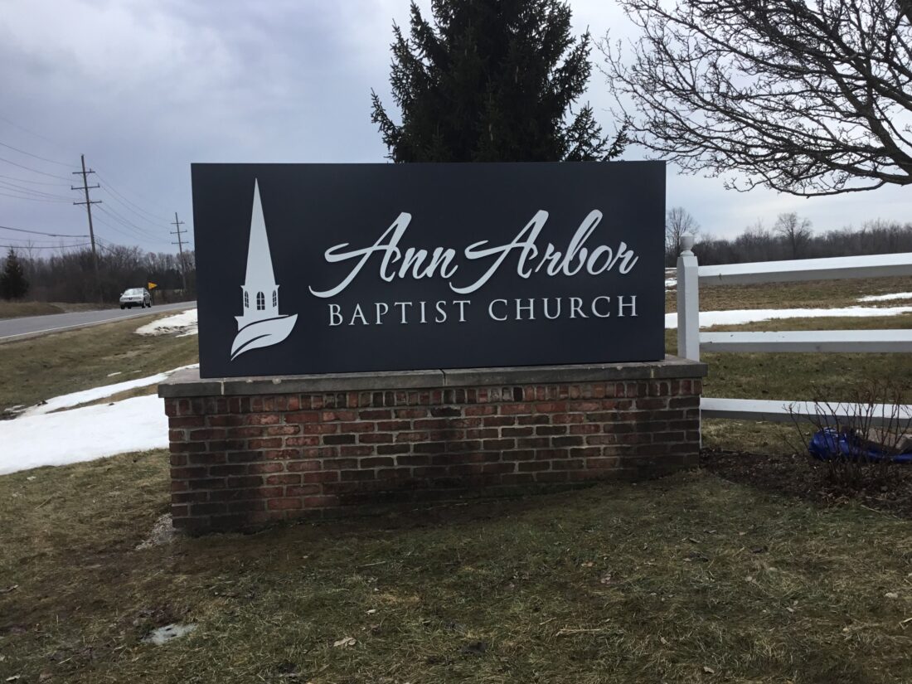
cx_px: 456
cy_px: 342
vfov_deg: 45.4
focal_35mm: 31
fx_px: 817
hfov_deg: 58.4
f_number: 2.4
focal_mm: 3.3
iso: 25
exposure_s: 1/1235
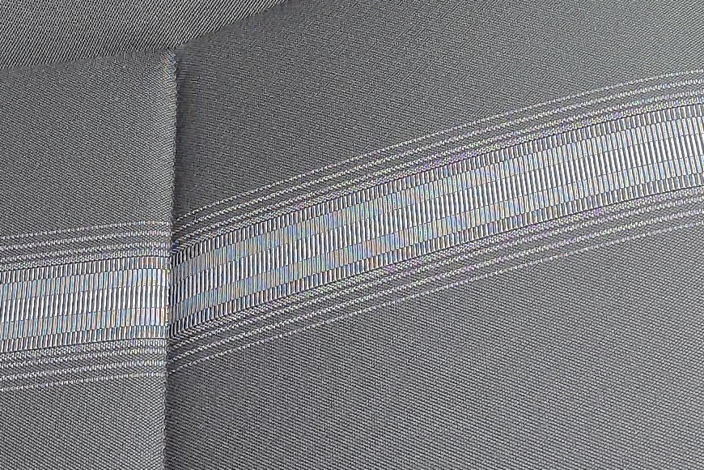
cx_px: 280
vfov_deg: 11.8
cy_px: -271
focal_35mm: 110
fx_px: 2151
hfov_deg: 18.6
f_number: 1.7
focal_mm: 6.3
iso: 50
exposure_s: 1/180
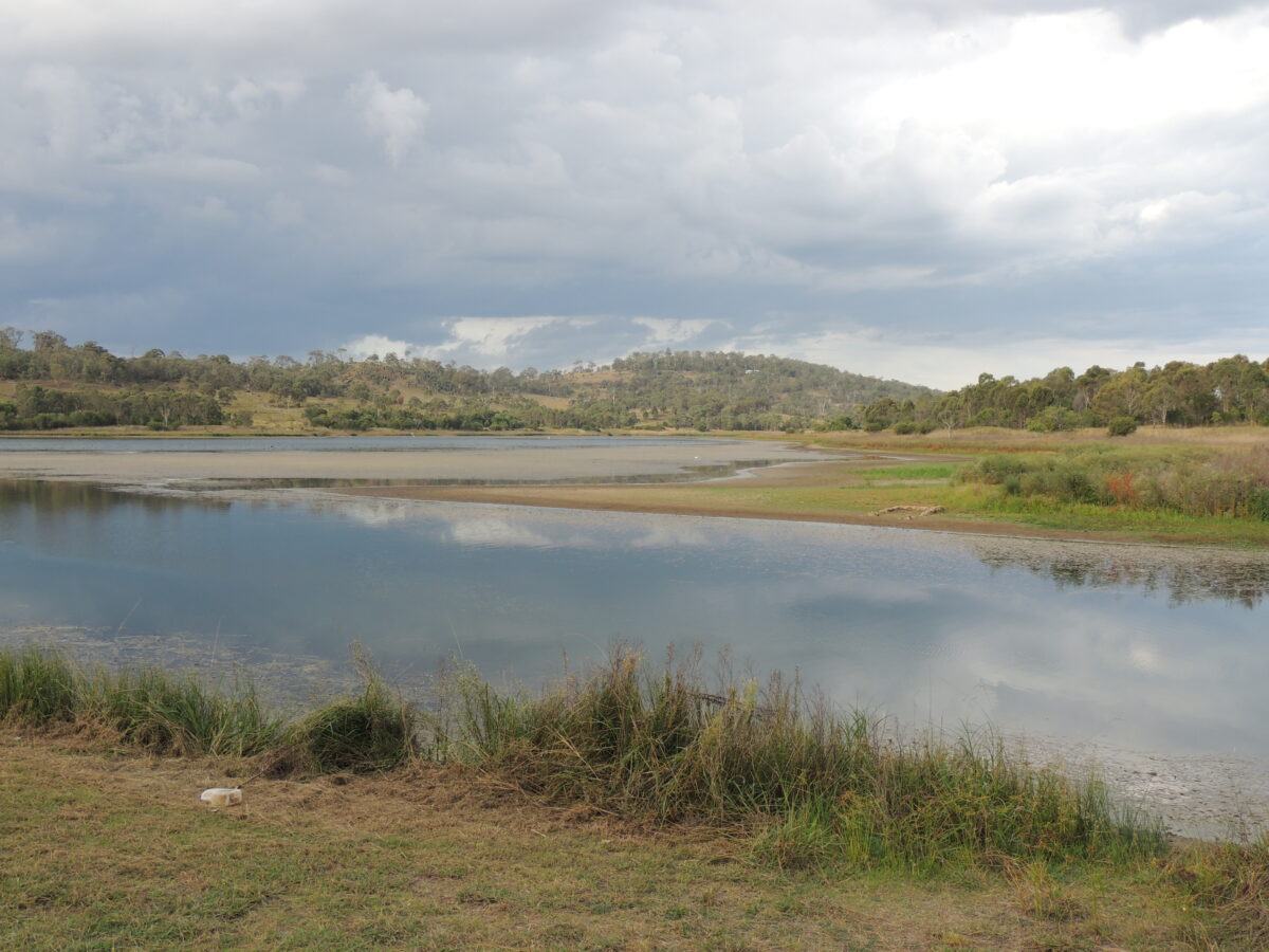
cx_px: 634
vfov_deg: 42.9
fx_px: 1210
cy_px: 476
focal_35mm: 33
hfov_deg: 55.4
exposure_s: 1/400
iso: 100
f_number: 3.2
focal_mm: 5.8
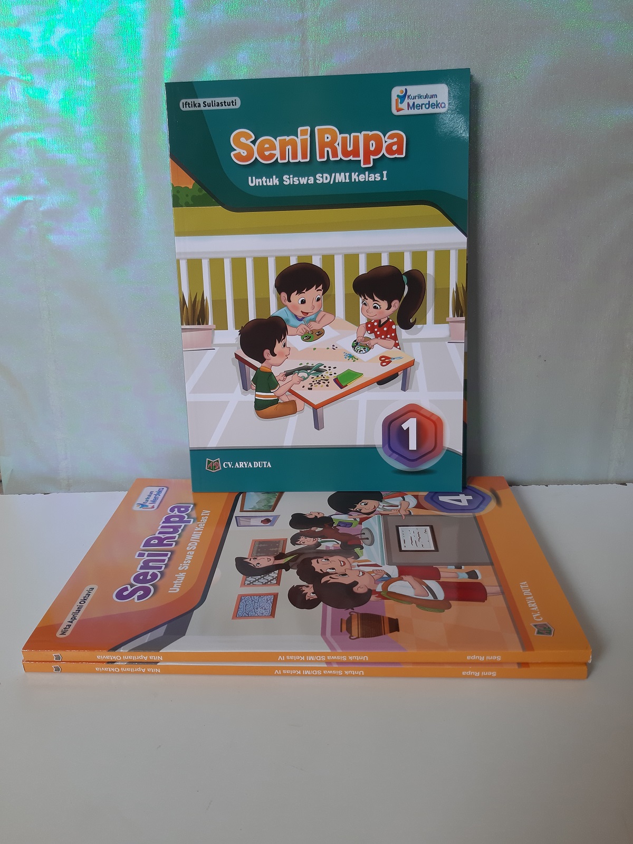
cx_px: 316
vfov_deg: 65.3
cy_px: 422
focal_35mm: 27
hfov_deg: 51.4
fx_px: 658
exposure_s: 1/60
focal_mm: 3.93
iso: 40
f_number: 1.7
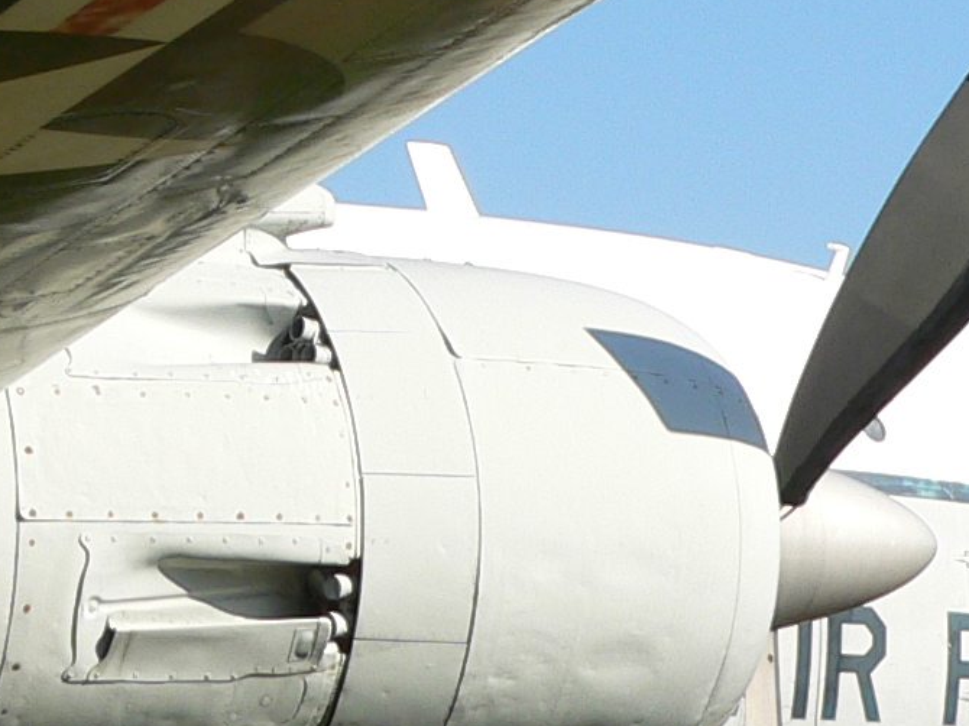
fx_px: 5457
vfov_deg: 7.5
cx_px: 119
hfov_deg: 10.1
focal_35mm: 195
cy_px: -227
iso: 80
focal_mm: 8.5
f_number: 4
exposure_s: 1/500
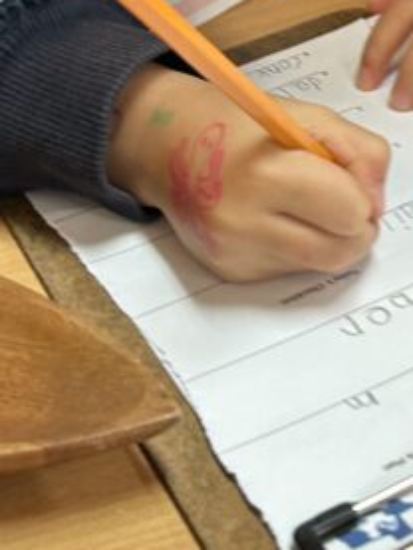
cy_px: 232
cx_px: 477
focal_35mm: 96
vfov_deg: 20.4
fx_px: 1526
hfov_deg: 15.0
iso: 80
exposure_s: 1/60
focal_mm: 5.7
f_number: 1.5
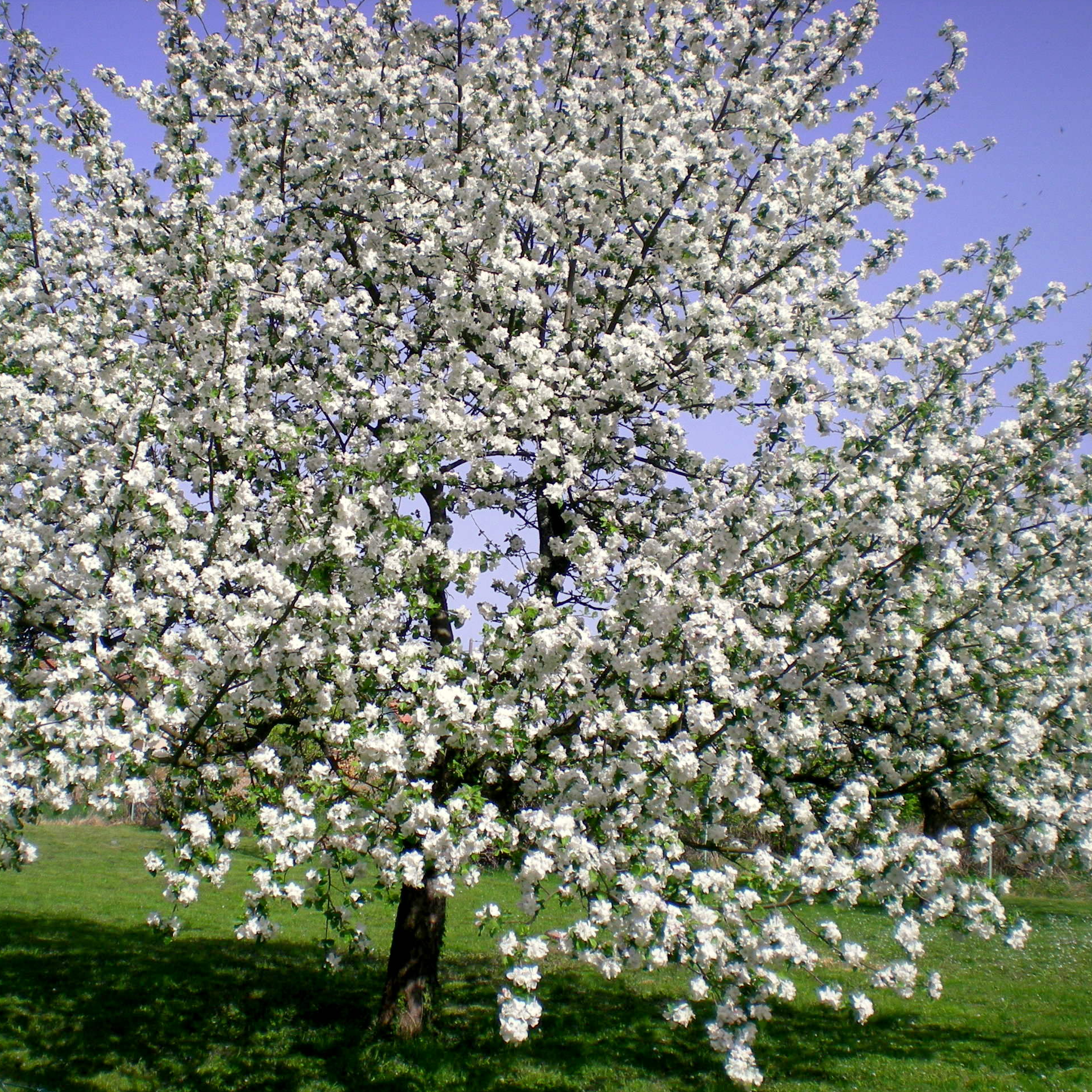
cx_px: 445
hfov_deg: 37.4
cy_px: 546
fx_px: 1606
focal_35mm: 45
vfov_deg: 37.6
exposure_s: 1/424
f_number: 4.6
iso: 50
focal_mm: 6.3
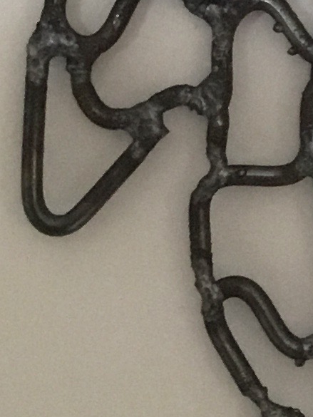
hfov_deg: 8.2
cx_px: 633
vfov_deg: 11.1
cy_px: -138
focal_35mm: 173
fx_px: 2085
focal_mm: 3.3
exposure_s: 1/33
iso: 160
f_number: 2.4
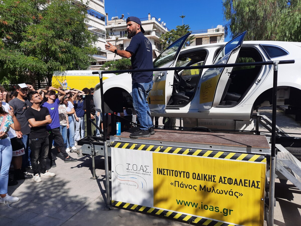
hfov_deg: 69.4
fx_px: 217
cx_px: 150
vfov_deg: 54.9
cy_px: 113
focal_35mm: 25
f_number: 2
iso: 32
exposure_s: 1/1730
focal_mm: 4.6
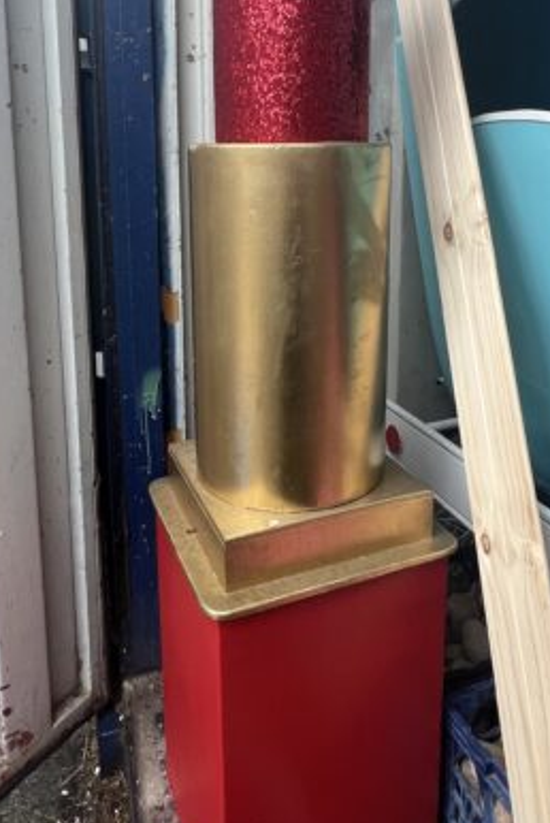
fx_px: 640
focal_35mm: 28
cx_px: 309
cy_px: 269
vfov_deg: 63.6
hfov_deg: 46.4
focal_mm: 1.57
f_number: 1.8
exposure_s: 1/99
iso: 40
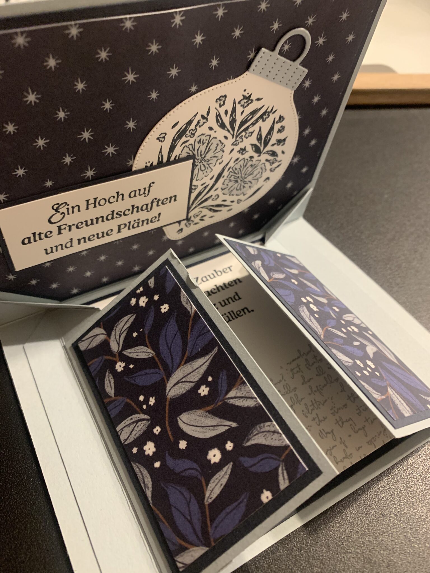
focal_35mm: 26
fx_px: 431
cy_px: 286
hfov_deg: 53.1
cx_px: 215
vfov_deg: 67.3
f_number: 1.8
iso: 400
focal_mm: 4.25
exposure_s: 1/55
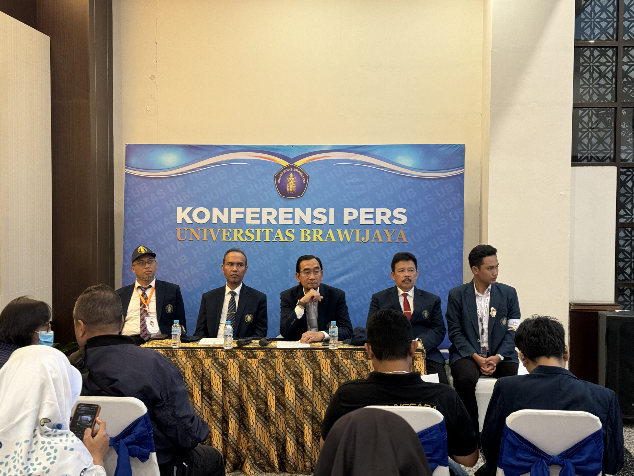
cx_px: 317
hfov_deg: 39.7
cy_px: 238
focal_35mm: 48
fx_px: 879
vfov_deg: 30.3
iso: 250
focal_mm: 6.76
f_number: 1.78
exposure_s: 1/38
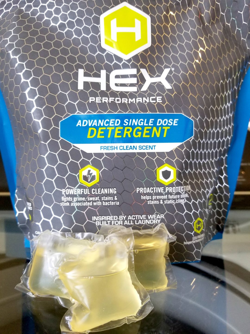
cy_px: 167
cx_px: 125
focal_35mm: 26
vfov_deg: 67.3
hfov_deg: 53.1
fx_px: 250
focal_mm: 4.25
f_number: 1.7
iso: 160
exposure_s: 1/60
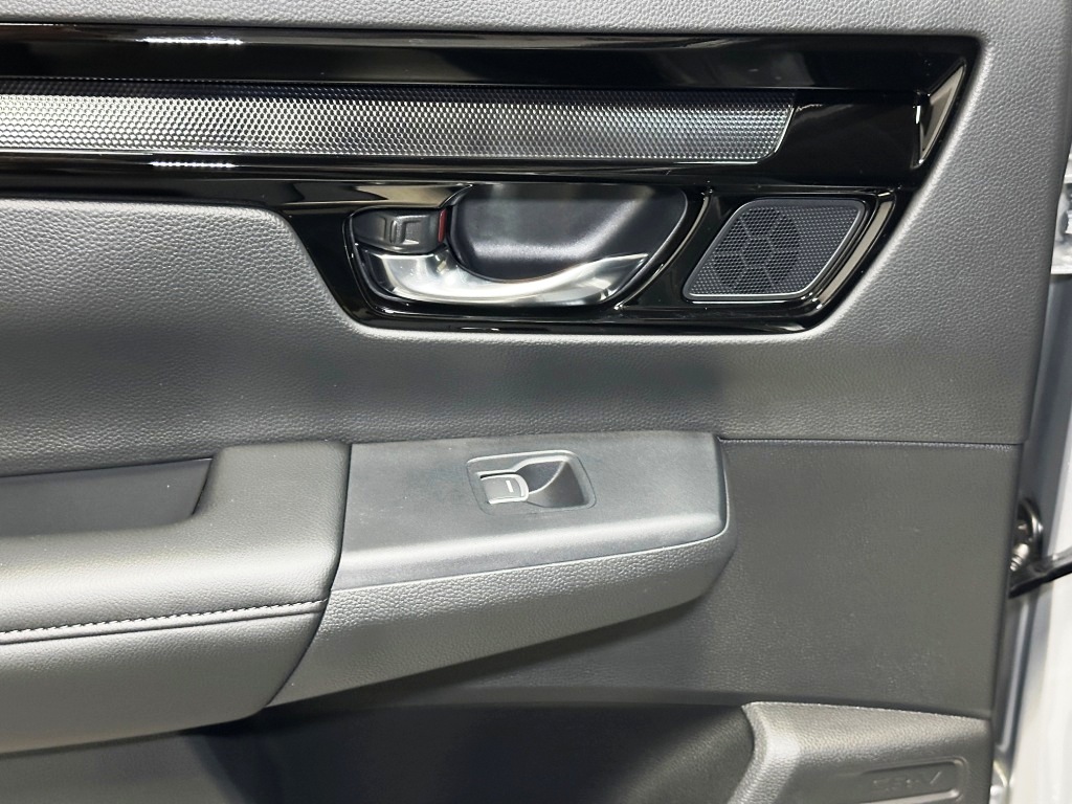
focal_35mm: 48
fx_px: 1486
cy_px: 402
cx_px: 536
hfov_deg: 39.7
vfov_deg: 30.3
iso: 640
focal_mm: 6.86
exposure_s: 1/30
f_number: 1.78
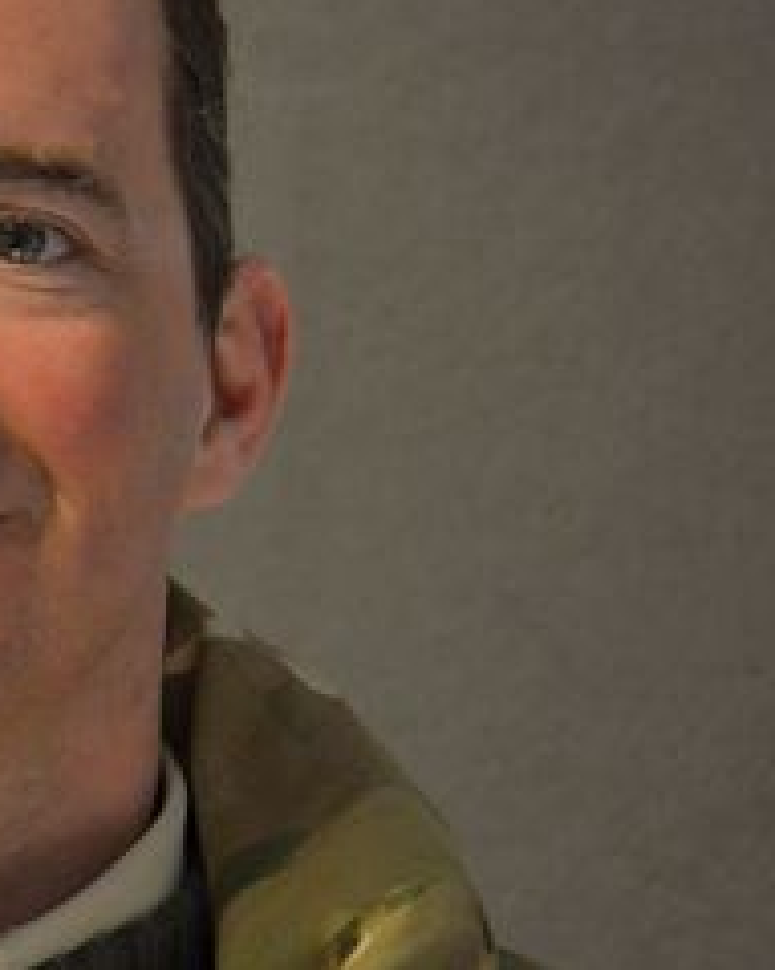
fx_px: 8260
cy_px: 349
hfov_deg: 5.4
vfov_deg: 6.7
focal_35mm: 288
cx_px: -67
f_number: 7.1
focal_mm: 105
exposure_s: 1/20
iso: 1100
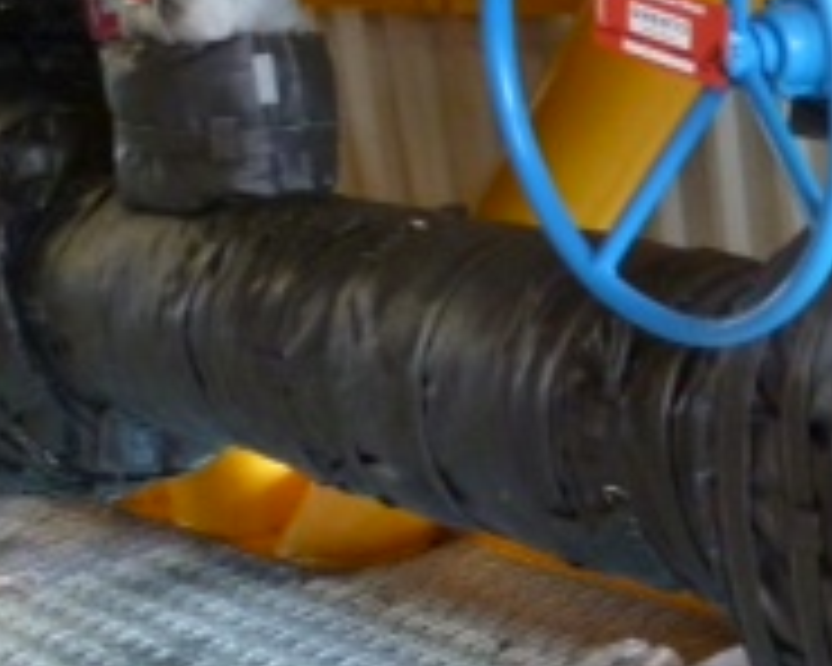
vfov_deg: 18.9
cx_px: 1178
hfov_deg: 20.7
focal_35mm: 81
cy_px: 472
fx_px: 1995
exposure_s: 1/15
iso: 400
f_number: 3.3
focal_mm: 4.3
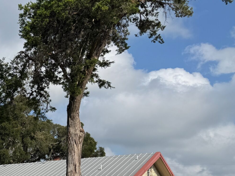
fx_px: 421
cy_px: 166
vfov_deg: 22.9
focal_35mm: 62
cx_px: -59
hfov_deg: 27.0
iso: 80
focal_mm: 6.76
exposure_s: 1/5348
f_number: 1.78
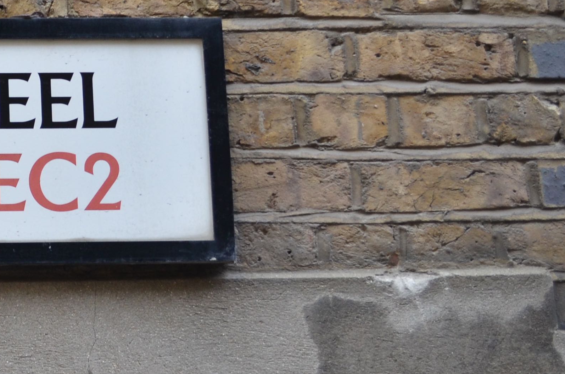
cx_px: -231
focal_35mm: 102
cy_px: 123
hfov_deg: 18.3
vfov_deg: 13.3
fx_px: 1598
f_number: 4.5
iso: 400
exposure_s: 1/160
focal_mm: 22
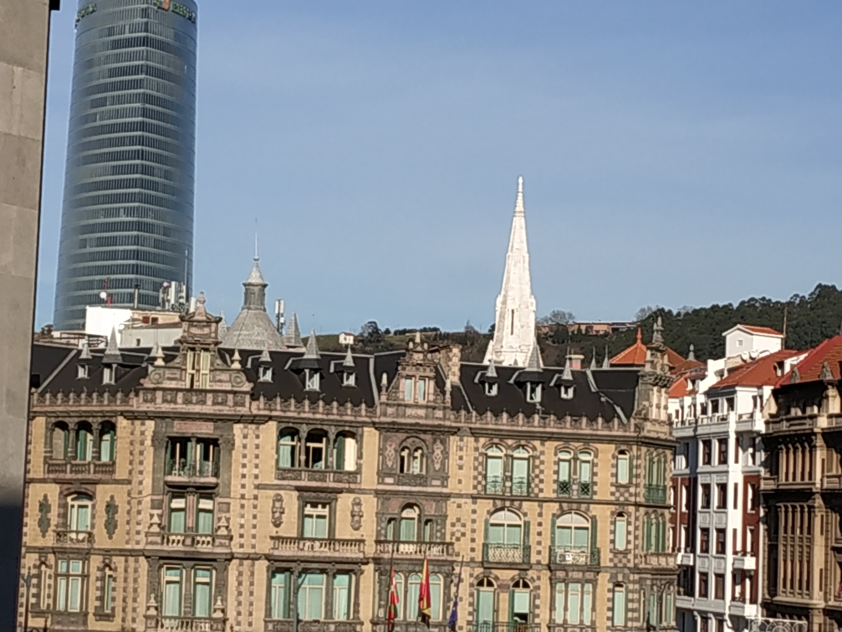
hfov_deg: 71.6
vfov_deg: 56.8
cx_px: 421
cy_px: 316
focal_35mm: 24
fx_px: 584
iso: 100
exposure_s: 1/3374
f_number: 1.9
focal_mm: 3.94
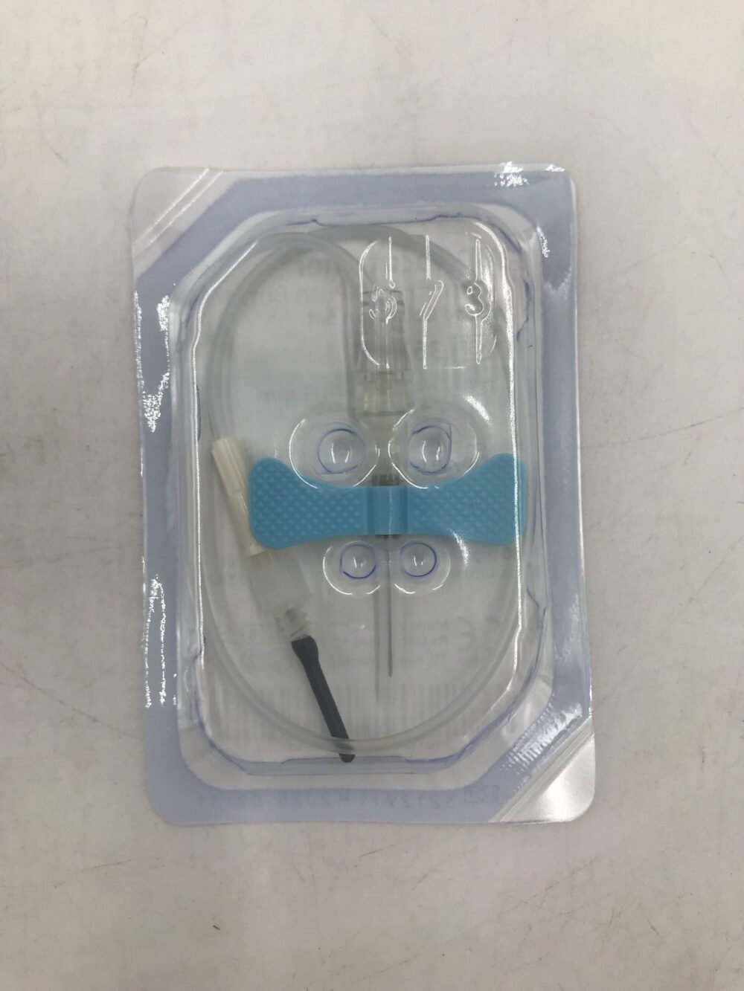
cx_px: 372
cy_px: 496
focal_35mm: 28
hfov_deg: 49.8
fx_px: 802
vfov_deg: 63.4
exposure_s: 1/286
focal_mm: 3.99
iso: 20
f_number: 1.8
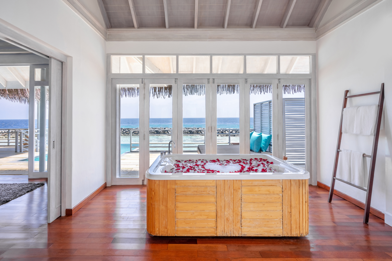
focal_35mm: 16
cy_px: 130
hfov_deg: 96.7
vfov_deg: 73.7
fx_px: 174
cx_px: 196
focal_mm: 16
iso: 100
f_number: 6.3
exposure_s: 1/1250
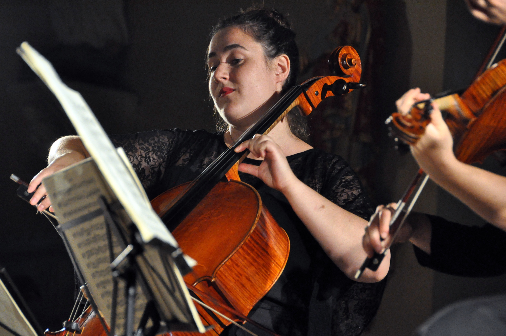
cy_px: 168
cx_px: 253
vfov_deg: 6.8
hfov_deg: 10.2
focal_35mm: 202
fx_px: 2843
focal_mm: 135
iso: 3200
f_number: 5.6
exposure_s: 1/125
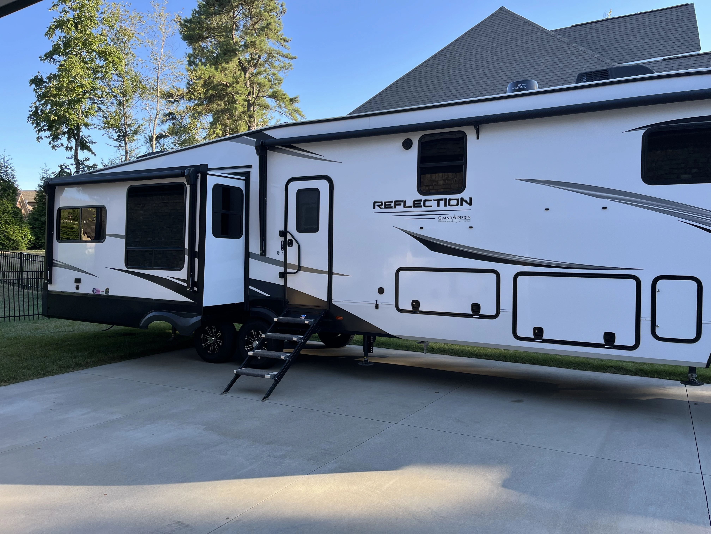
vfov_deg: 53.1
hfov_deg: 67.3
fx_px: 534
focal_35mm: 26
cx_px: 356
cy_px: 267
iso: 50
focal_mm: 5.1
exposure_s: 1/409
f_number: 1.6
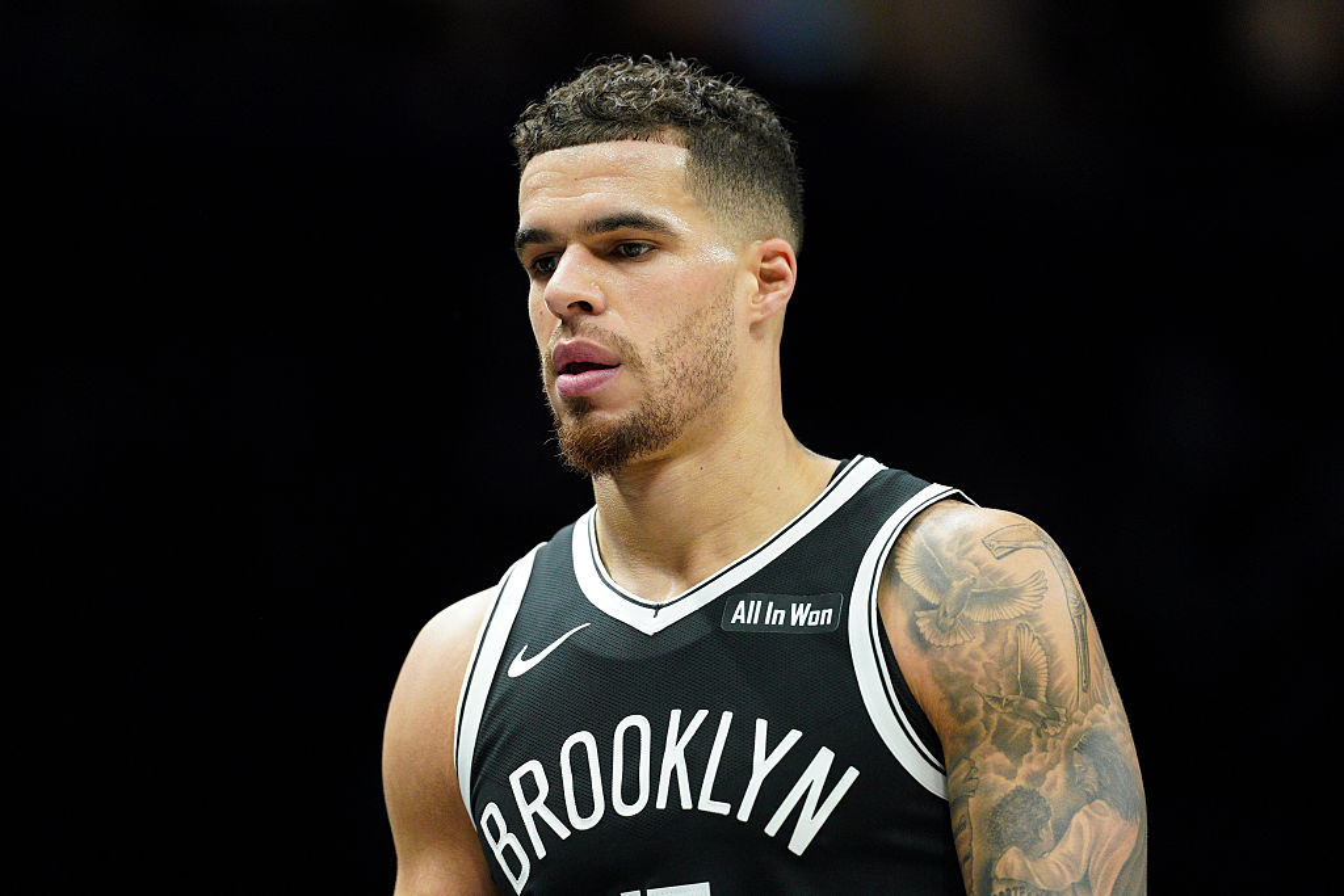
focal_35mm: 300
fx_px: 11201
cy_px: 448
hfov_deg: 6.9
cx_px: 672
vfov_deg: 4.6
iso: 4000
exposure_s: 1/1250
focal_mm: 300
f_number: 2.8
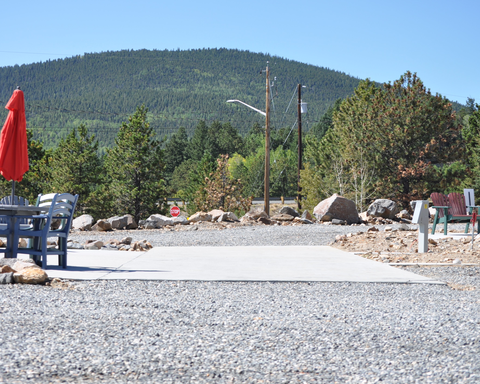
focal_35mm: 102
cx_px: 211
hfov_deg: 18.8
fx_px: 1449
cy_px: 192
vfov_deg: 15.1
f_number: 8
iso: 200
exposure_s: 1/400
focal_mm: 60
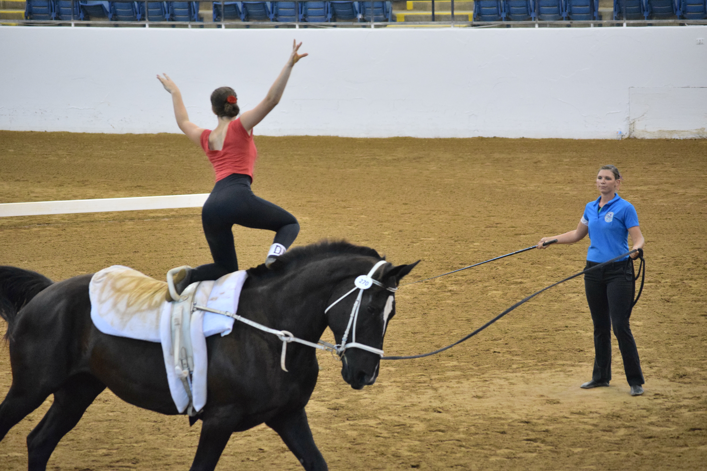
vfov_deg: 9.3
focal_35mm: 147
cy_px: 236
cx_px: 354
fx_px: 2887
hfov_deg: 14.0
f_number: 4.5
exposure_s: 1/320
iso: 3200
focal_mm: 98
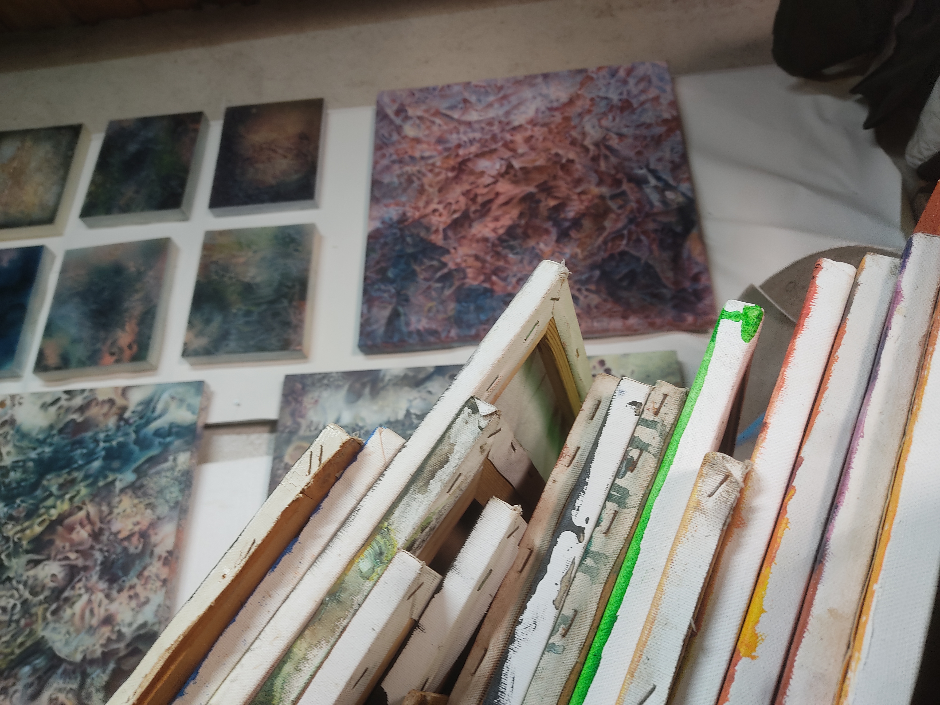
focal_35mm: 26
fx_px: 706
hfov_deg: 67.3
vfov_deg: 53.1
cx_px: 470
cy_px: 352
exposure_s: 1/33
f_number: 1.79
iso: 325
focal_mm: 4.74
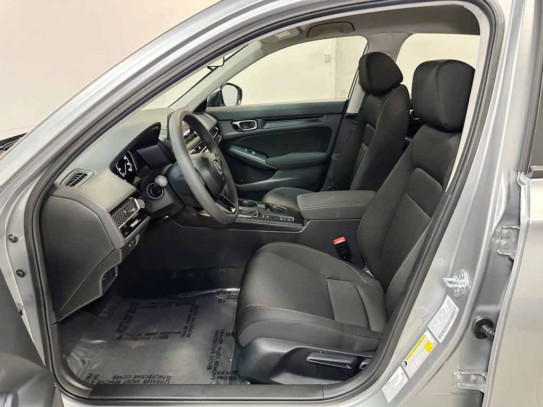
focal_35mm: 24
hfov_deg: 71.6
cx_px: 272
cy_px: 204
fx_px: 376
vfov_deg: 56.8
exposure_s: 1/40
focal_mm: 6.86
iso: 800
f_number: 1.78
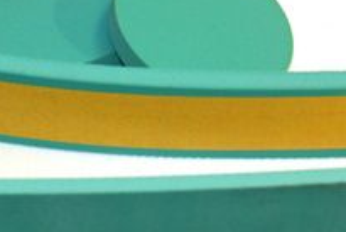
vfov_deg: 7.3
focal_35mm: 187
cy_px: -66
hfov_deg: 11.0
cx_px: 105
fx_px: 1798
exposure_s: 1/100
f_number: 5.6
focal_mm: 40
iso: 200
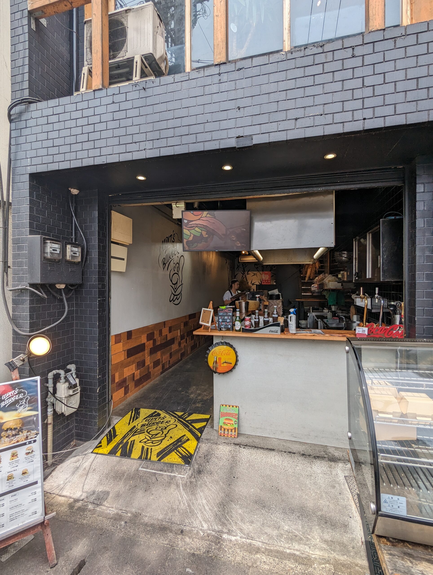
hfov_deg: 78.3
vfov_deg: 94.4
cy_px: 288
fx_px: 266
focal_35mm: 16
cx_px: 216
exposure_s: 1/571
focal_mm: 2.35
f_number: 2.2
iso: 43
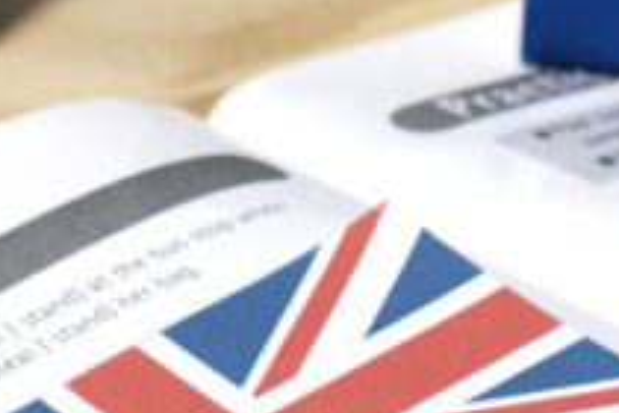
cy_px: 441
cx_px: 47
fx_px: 6275
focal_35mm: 365
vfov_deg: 3.8
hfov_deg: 5.6
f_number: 5
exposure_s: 1/125
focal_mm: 50
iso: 100
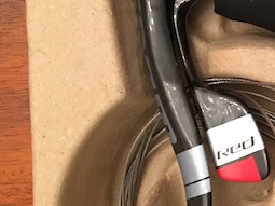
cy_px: 84
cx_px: 347
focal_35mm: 91
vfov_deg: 16.2
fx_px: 723
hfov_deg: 20.0
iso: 80
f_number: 2.2
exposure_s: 1/8
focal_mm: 4.15
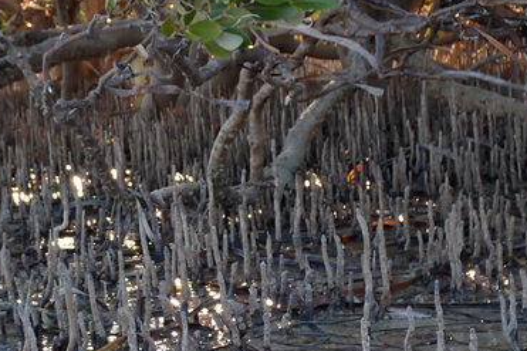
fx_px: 1551
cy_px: 359
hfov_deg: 19.2
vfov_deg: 12.7
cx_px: 180
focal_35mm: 106
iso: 160
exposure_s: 1/125
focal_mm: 9.65
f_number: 4.5
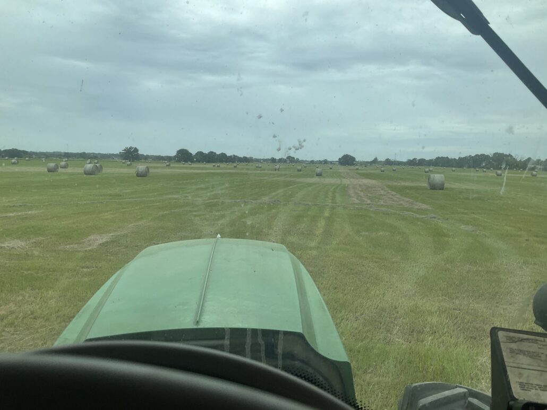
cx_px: 274
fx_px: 458
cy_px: 205
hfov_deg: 61.6
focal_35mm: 29
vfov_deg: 48.2
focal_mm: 3
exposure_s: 1/1279
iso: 25
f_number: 1.8
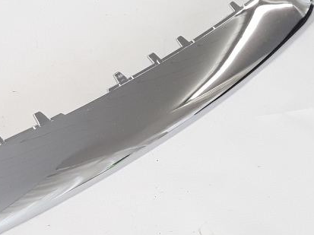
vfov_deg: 21.7
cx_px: 2
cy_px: 182
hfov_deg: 27.4
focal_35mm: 67
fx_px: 607
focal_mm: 2.91
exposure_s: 1/50
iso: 64
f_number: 1.9
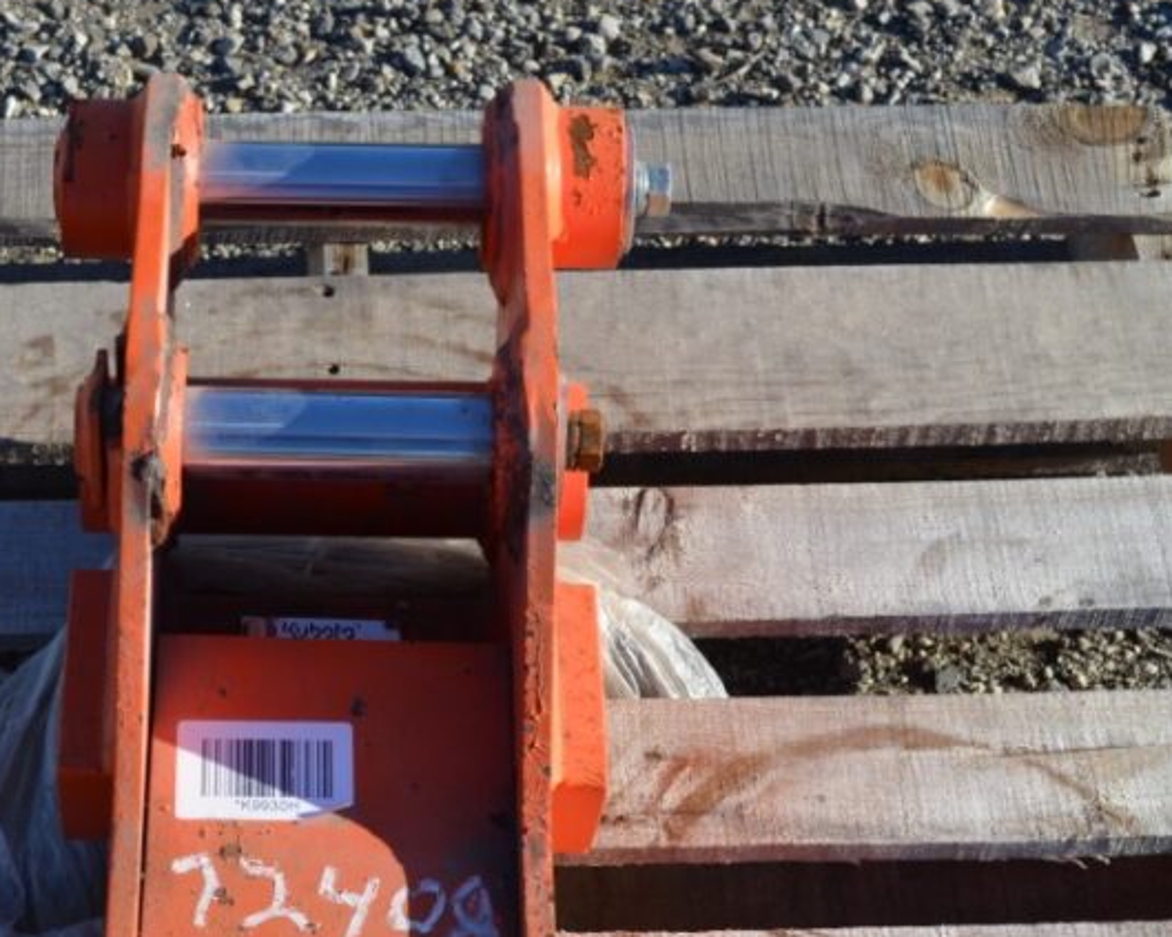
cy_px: 682
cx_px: 191
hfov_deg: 21.6
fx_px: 3017
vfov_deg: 17.6
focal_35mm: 87
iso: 160
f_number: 8
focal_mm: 32
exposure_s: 1/250
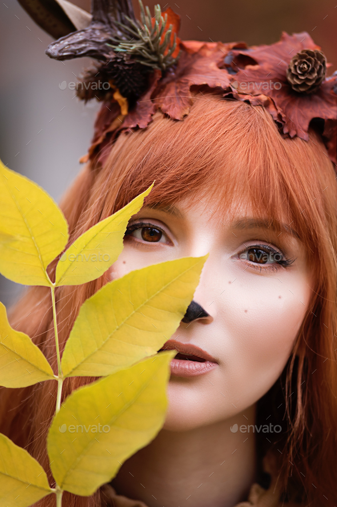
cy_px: 254
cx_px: 168
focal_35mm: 190
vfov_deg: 10.8
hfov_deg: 7.2
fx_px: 2672
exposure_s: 1/800
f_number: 2.8
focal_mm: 190
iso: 500
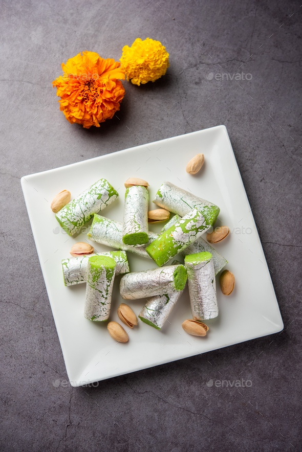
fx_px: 754
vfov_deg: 33.4
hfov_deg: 22.6
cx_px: 151
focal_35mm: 60
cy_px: 226
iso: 125
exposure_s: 1/125
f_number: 5.6
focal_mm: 60
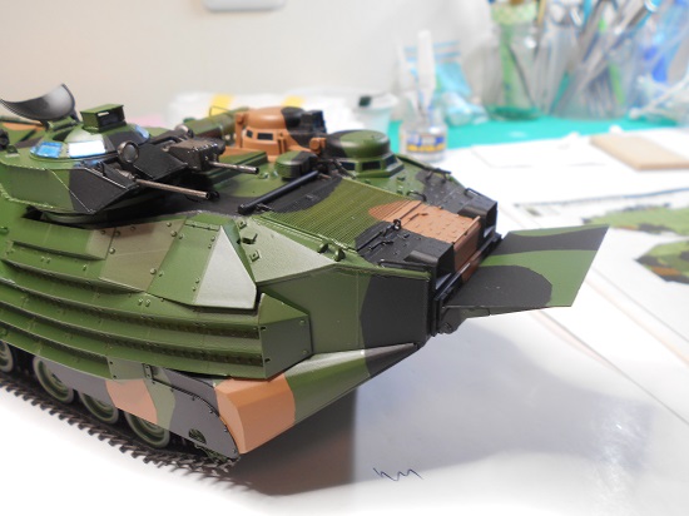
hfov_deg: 60.0
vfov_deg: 46.8
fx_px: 597
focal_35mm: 30
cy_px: 258
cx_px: 344
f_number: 3.4
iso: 100
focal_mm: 5.1
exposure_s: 1/30
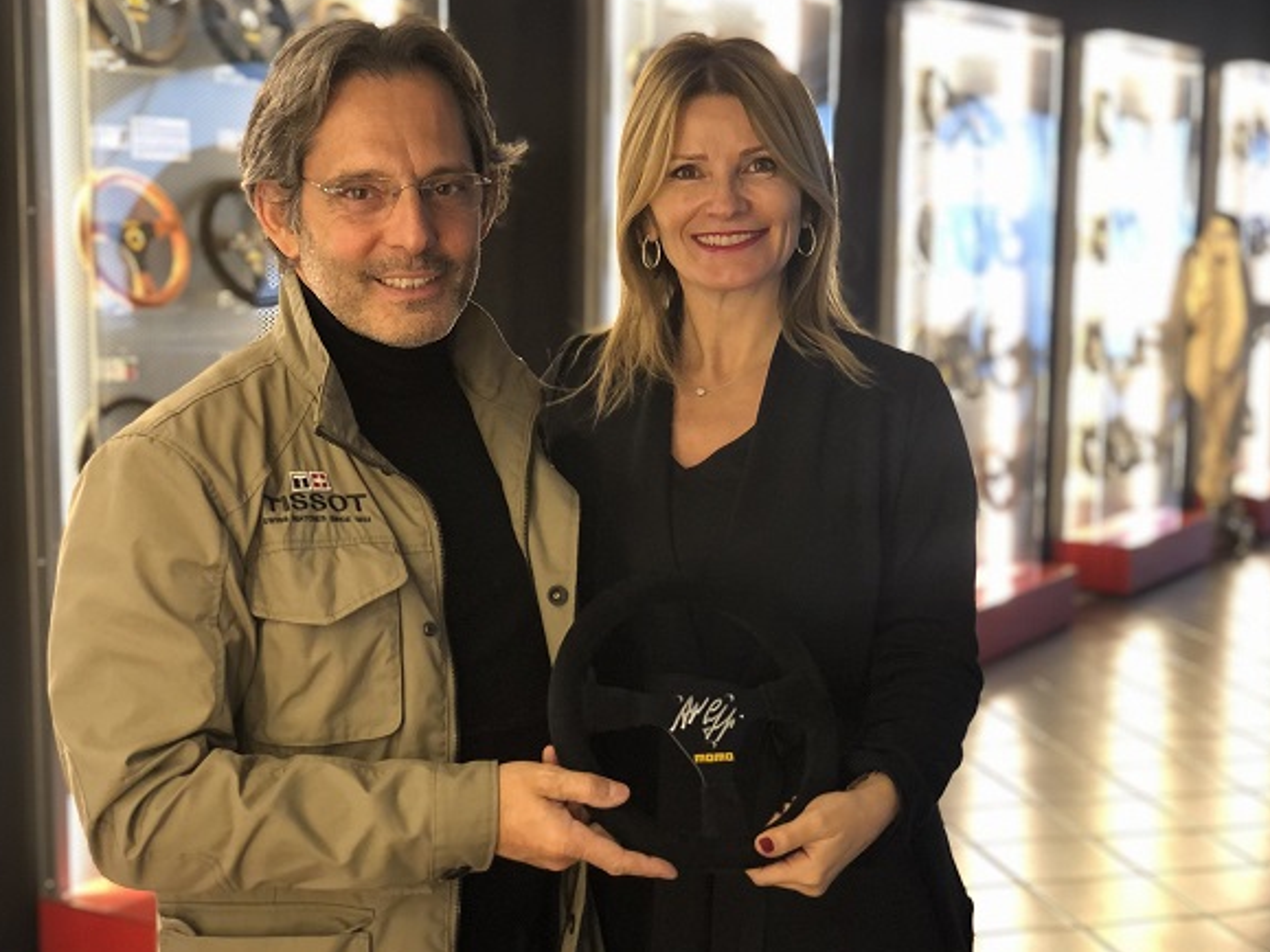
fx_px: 2127
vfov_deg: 25.2
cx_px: 658
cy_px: 496
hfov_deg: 33.2
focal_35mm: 58
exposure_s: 1/25
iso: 125
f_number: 2.4
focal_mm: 6
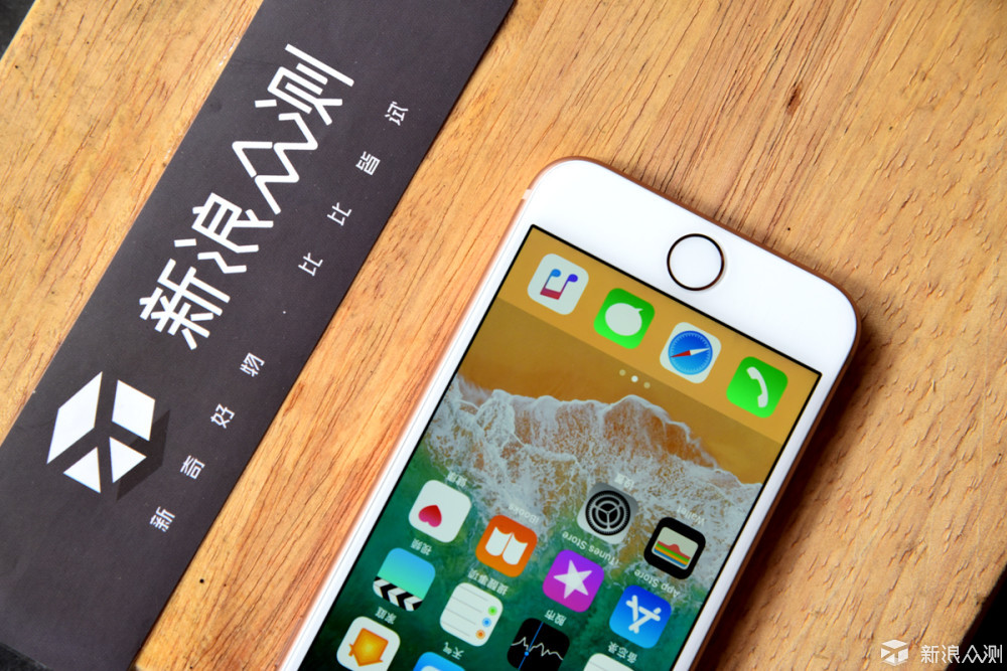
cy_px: 336
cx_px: 504
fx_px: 3357
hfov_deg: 17.1
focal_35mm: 120
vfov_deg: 11.4
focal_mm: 120
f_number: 7.1
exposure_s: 1/40
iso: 400
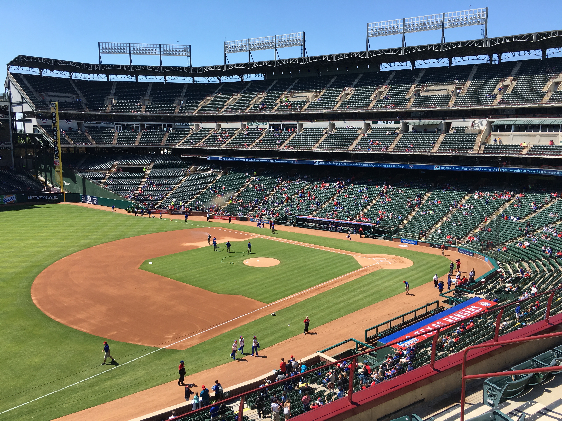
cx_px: 281
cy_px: 210
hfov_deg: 61.7
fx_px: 471
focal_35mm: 29
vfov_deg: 48.2
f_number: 2.2
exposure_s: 1/1202
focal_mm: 4.15
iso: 25
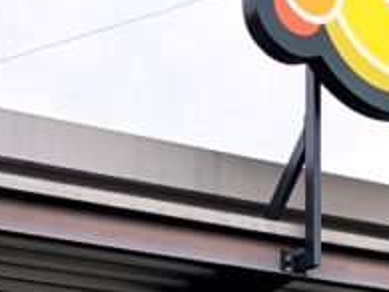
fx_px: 1595
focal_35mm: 142
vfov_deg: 10.0
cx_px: 257
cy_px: 488
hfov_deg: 13.9
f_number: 1.8
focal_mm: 5.58
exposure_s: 1/900
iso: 125
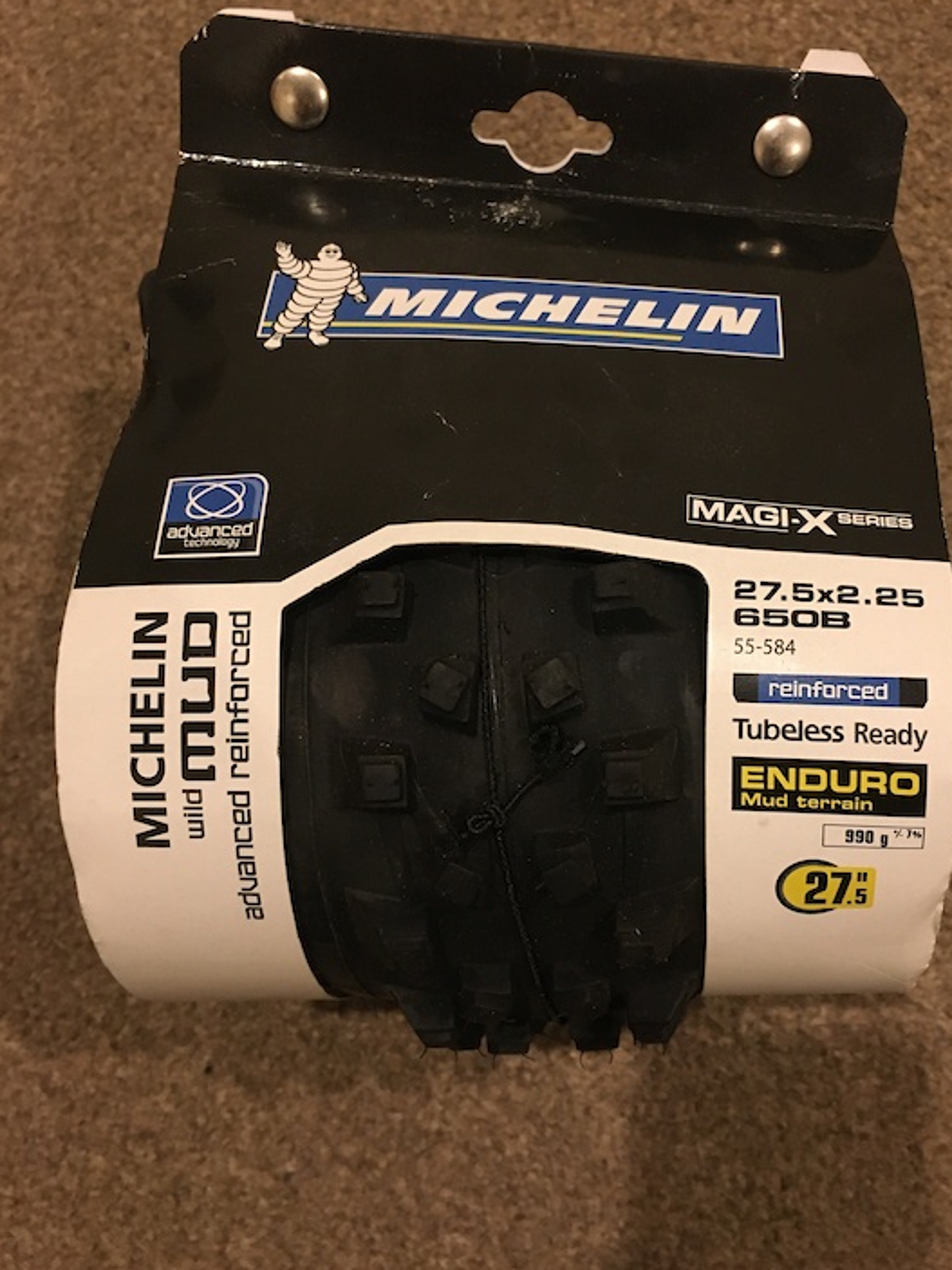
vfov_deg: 55.3
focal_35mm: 33
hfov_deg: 42.9
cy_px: 584
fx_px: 1210
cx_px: 535
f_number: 2.2
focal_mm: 4.15
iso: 200
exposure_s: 1/20
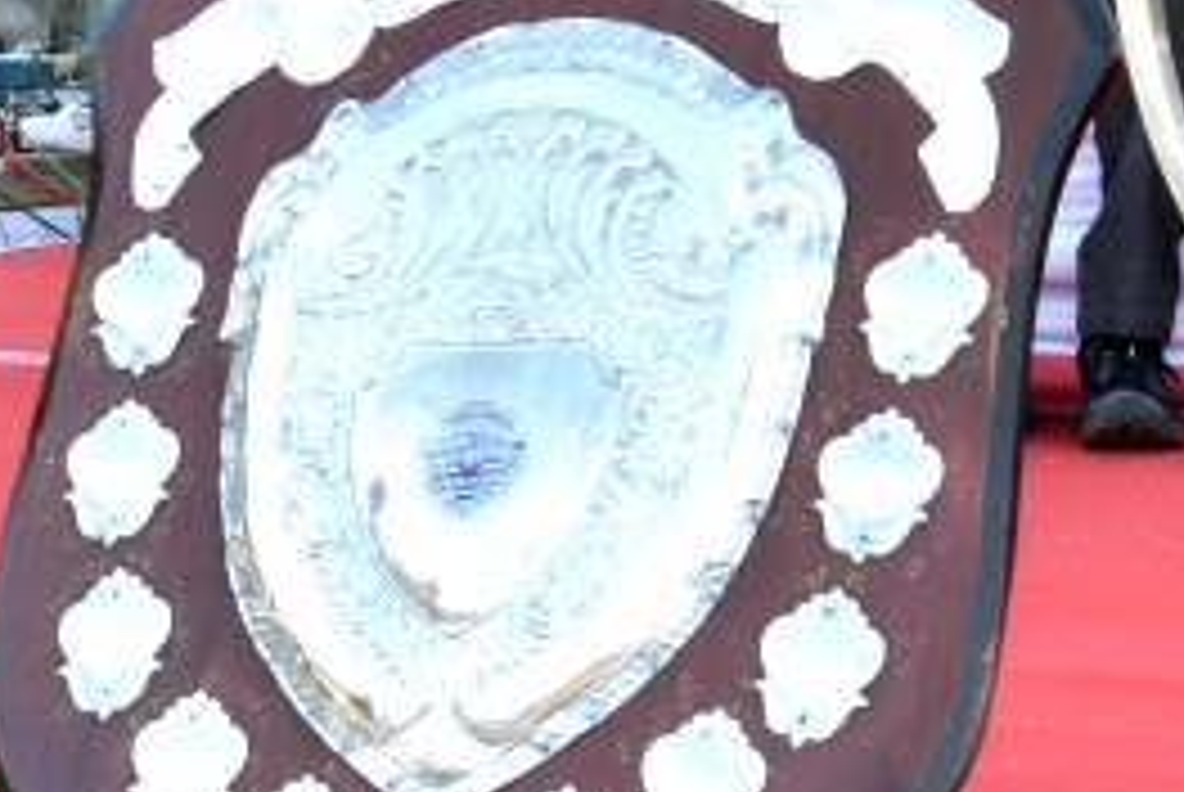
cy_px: -592
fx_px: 5762
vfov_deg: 7.6
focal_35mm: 175
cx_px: 513
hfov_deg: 11.7
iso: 1250
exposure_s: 1/200
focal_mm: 30
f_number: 8
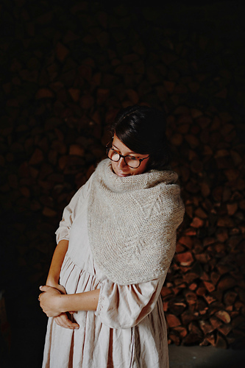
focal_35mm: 35
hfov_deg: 37.8
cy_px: 184
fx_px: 358
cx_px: 122
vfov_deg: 54.5
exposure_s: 1/15
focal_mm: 35
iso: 160
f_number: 2
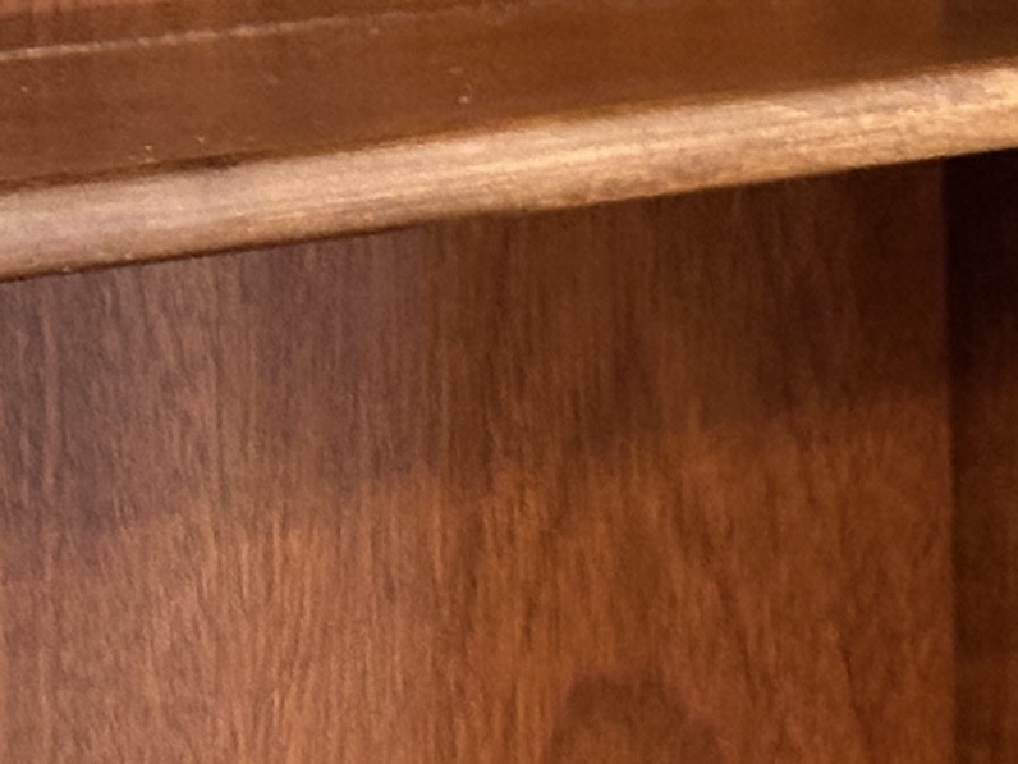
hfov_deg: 8.1
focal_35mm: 243
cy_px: 651
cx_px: 211
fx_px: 7146
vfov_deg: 6.1
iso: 640
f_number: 1.78
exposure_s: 1/24
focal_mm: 6.86
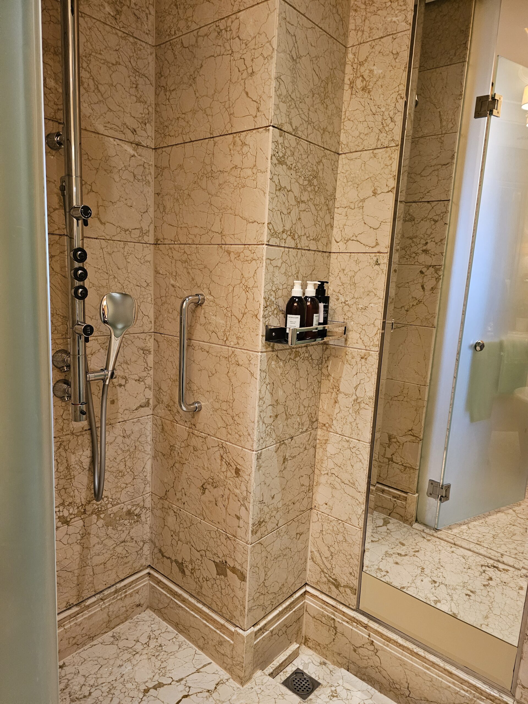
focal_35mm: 23
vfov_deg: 73.9
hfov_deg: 58.9
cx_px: 264
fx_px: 468
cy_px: 352
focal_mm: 6.3
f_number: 1.7
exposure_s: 1/50
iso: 640
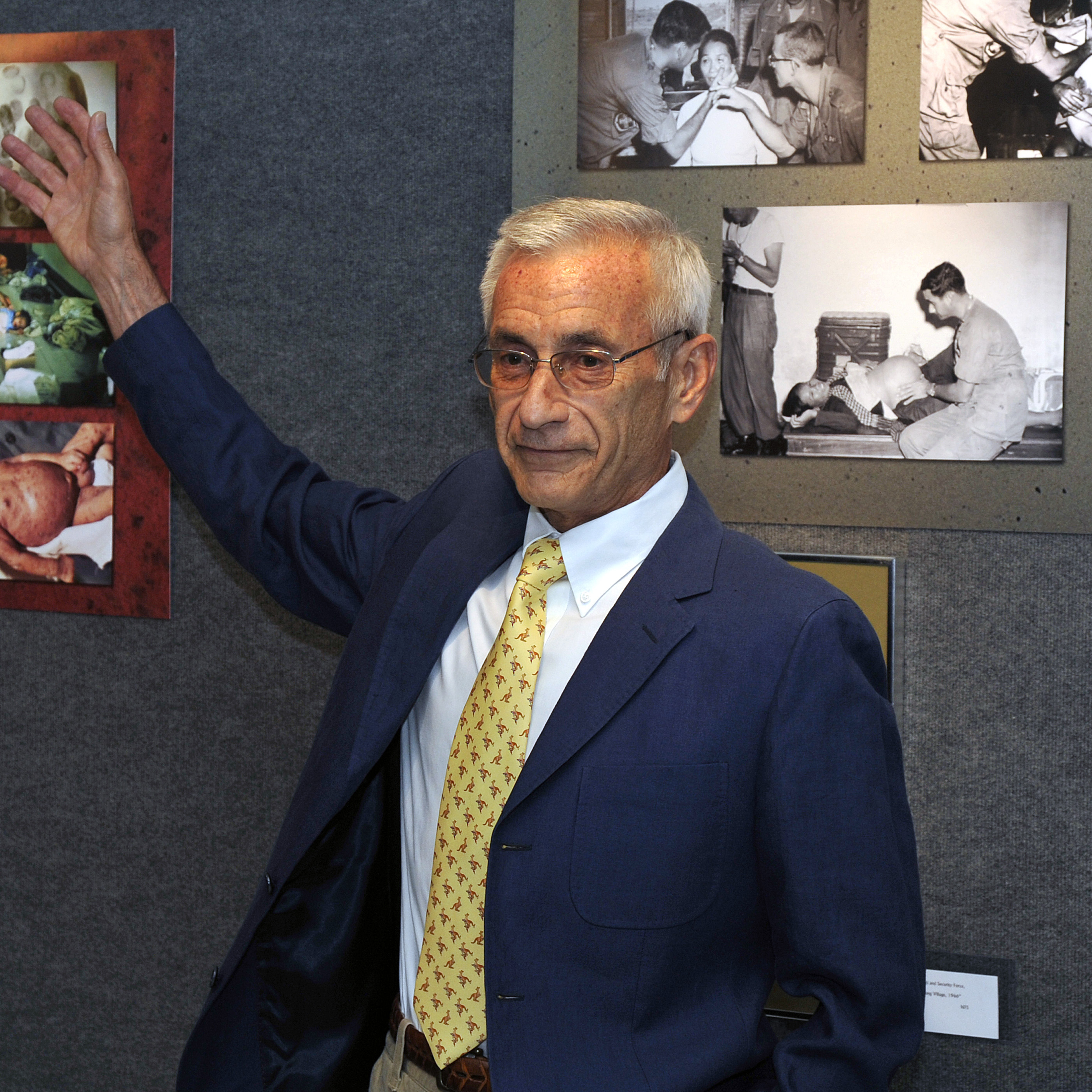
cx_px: 274
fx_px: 3212
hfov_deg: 19.2
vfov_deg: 19.3
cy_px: 543
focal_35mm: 90
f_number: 6.3
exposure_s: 1/250
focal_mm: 70
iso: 800
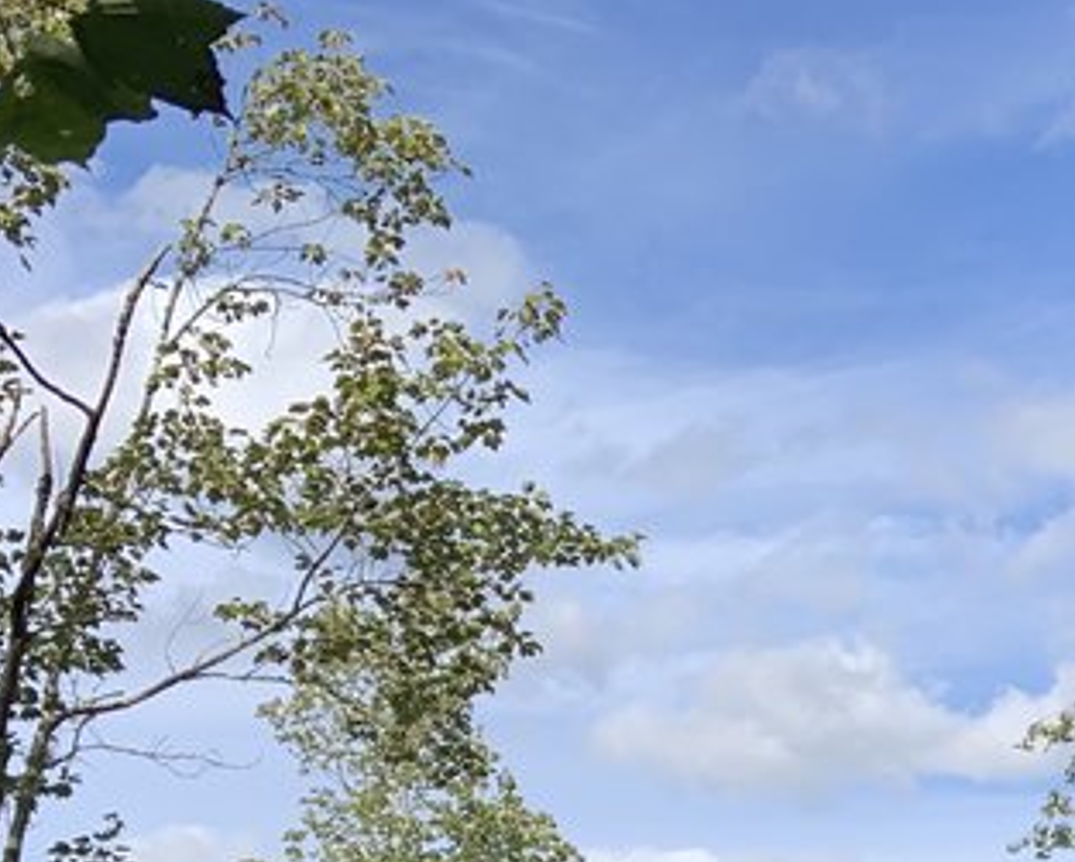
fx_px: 2579
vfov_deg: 17.2
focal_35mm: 81
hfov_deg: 22.8
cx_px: 1034
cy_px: 1281
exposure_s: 1/1468
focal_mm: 4.25
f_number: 1.8
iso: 25
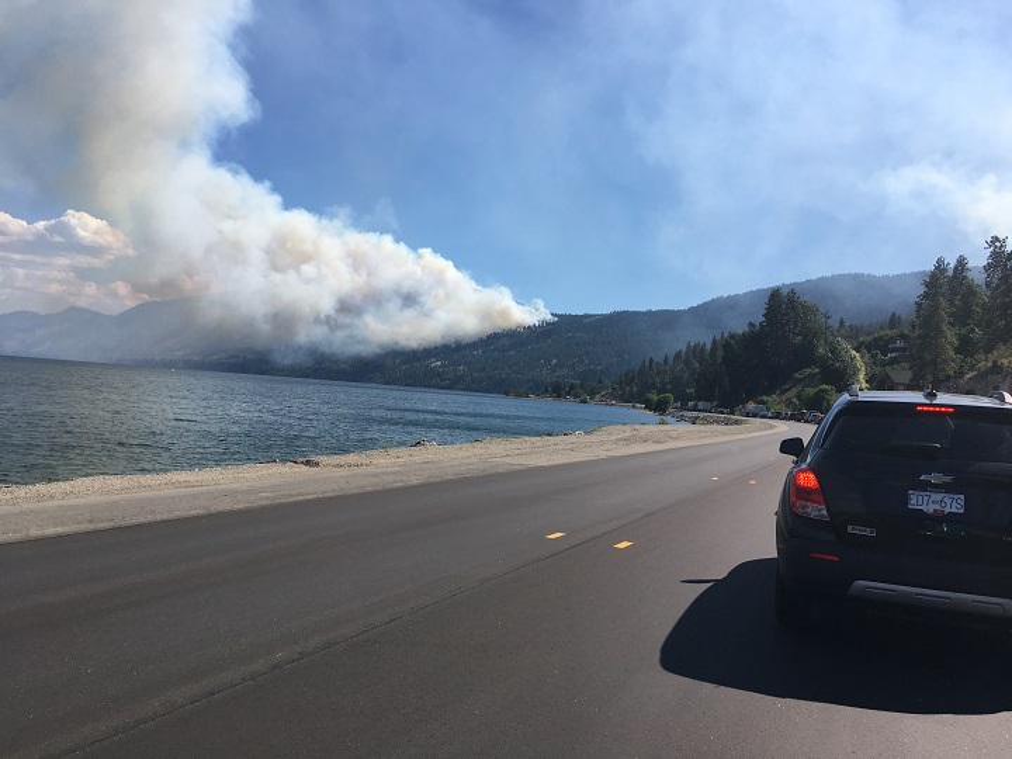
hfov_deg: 61.7
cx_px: 506
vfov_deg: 48.2
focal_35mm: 29
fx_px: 848
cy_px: 380
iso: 25
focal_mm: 4.15
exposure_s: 1/2331
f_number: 2.2
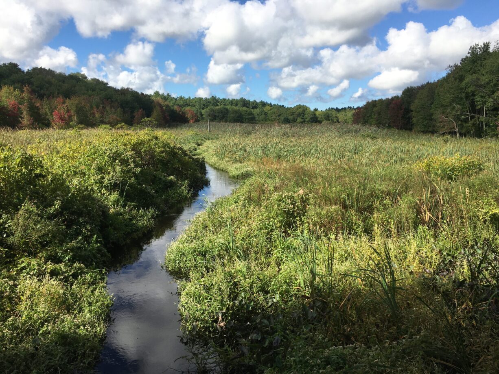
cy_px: 187
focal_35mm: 29
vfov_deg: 48.2
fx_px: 418
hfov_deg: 61.6
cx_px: 250
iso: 25
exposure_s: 1/1479
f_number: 2.2
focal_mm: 4.15
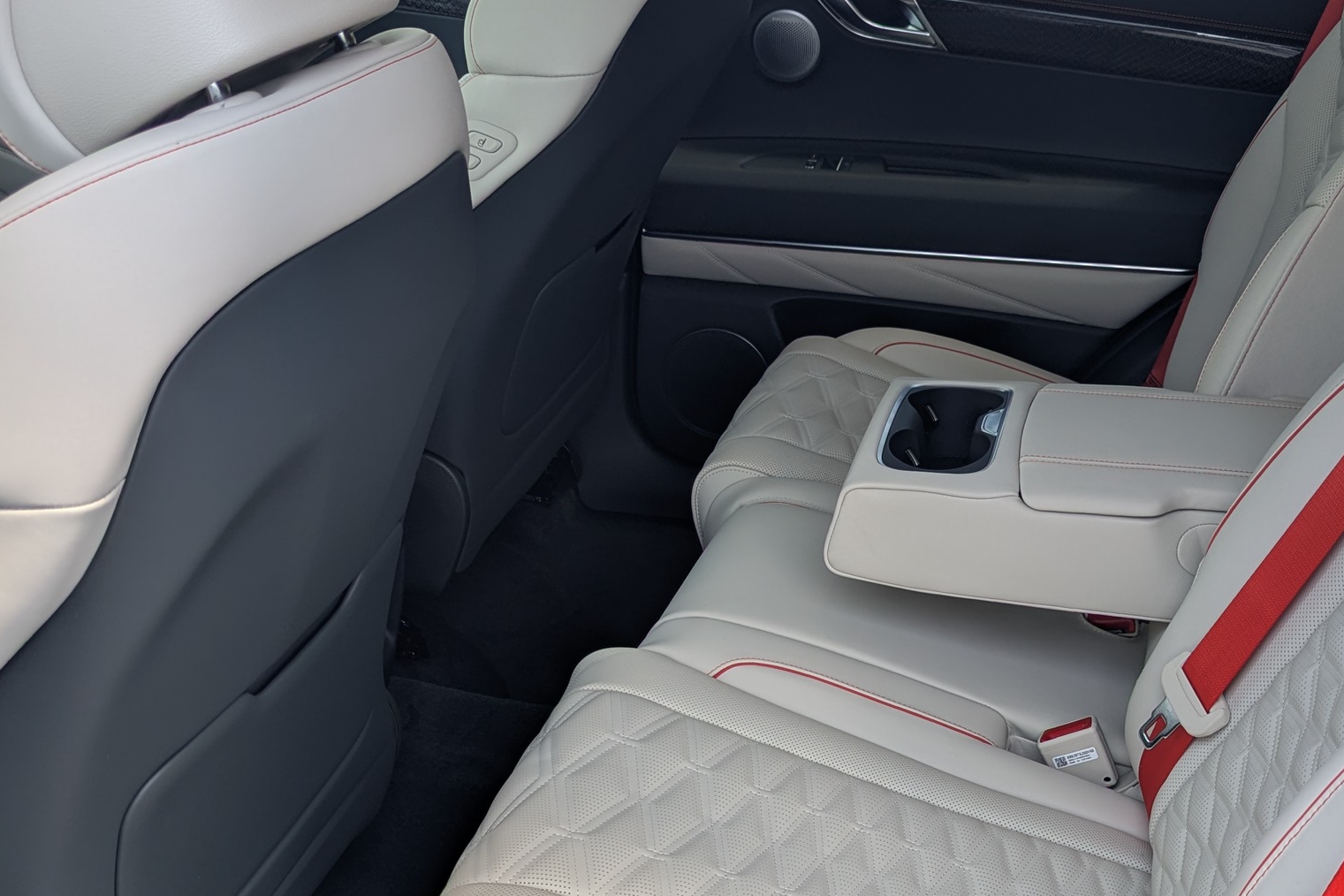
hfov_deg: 46.3
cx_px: 768
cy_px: 733
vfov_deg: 31.0
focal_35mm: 42
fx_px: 1568
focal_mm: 6.81
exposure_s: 1/298
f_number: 1.85
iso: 46
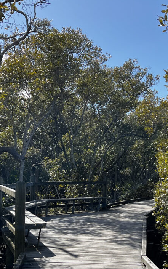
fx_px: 440
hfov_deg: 21.6
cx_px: 91
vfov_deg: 33.0
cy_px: 217
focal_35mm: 60
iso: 50
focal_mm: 5.7
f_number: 1.5
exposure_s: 1/2165
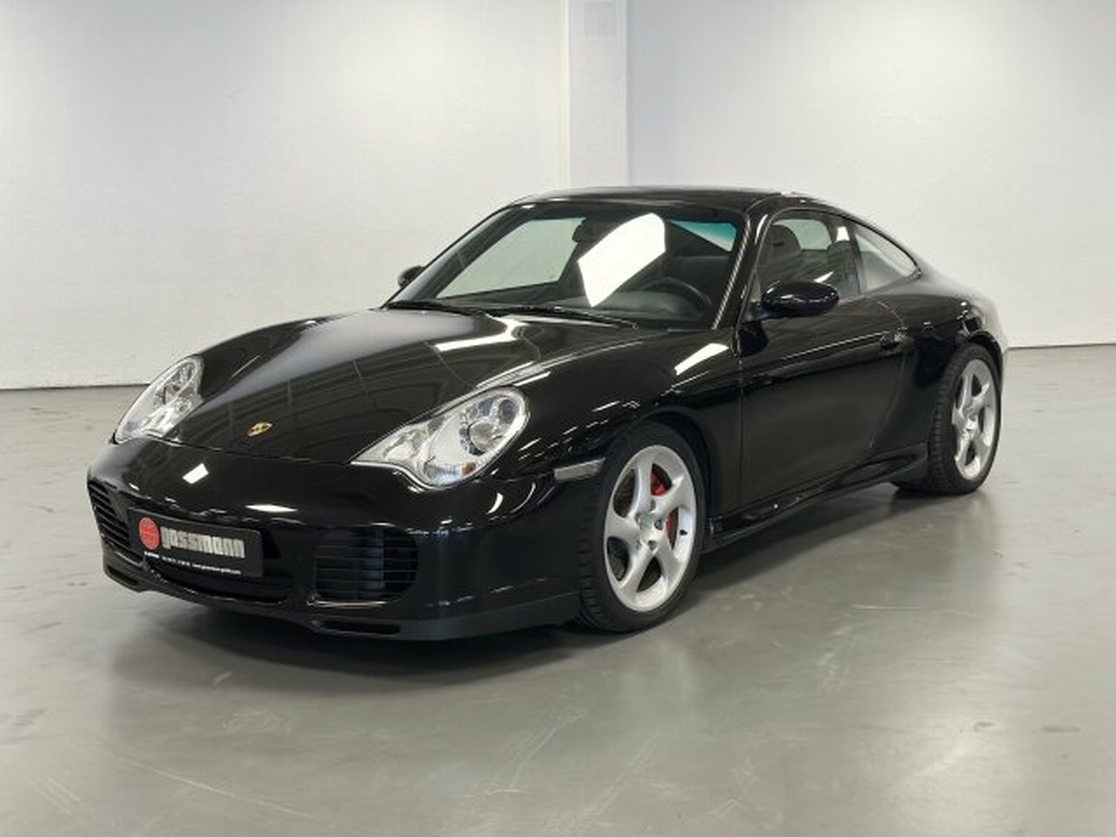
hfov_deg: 39.7
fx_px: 1547
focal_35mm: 48
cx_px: 558
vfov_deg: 30.3
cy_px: 418
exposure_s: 1/121
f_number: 1.78
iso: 100
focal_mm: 6.86
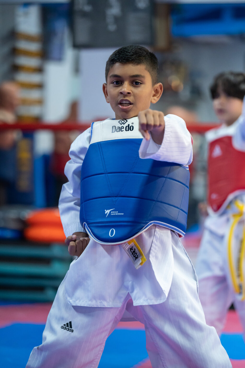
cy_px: 184
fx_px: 1380
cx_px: 122
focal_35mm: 135
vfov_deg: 15.2
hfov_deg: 10.1
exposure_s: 1/400
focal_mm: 135
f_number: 2.8
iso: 5600
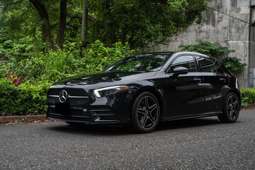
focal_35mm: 50
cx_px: 128
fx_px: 354
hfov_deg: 39.6
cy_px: 85
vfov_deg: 27.0
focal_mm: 50
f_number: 7.1
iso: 250
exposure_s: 1/160
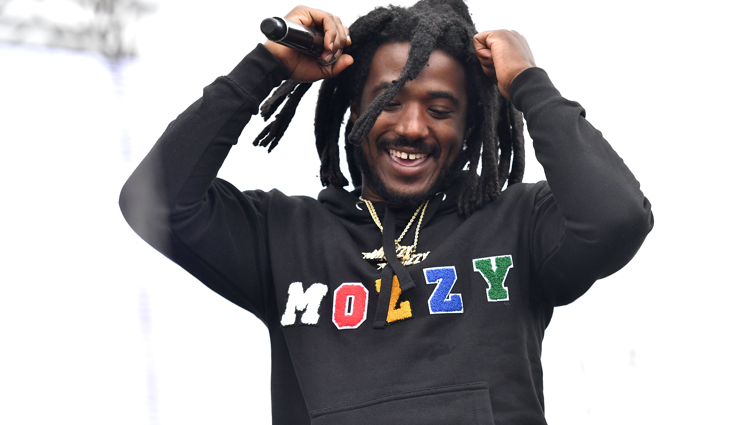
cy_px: 185
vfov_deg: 7.0
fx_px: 3468
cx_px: 378
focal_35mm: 173
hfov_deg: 12.4
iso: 1000
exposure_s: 1/4000
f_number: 2.8
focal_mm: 165
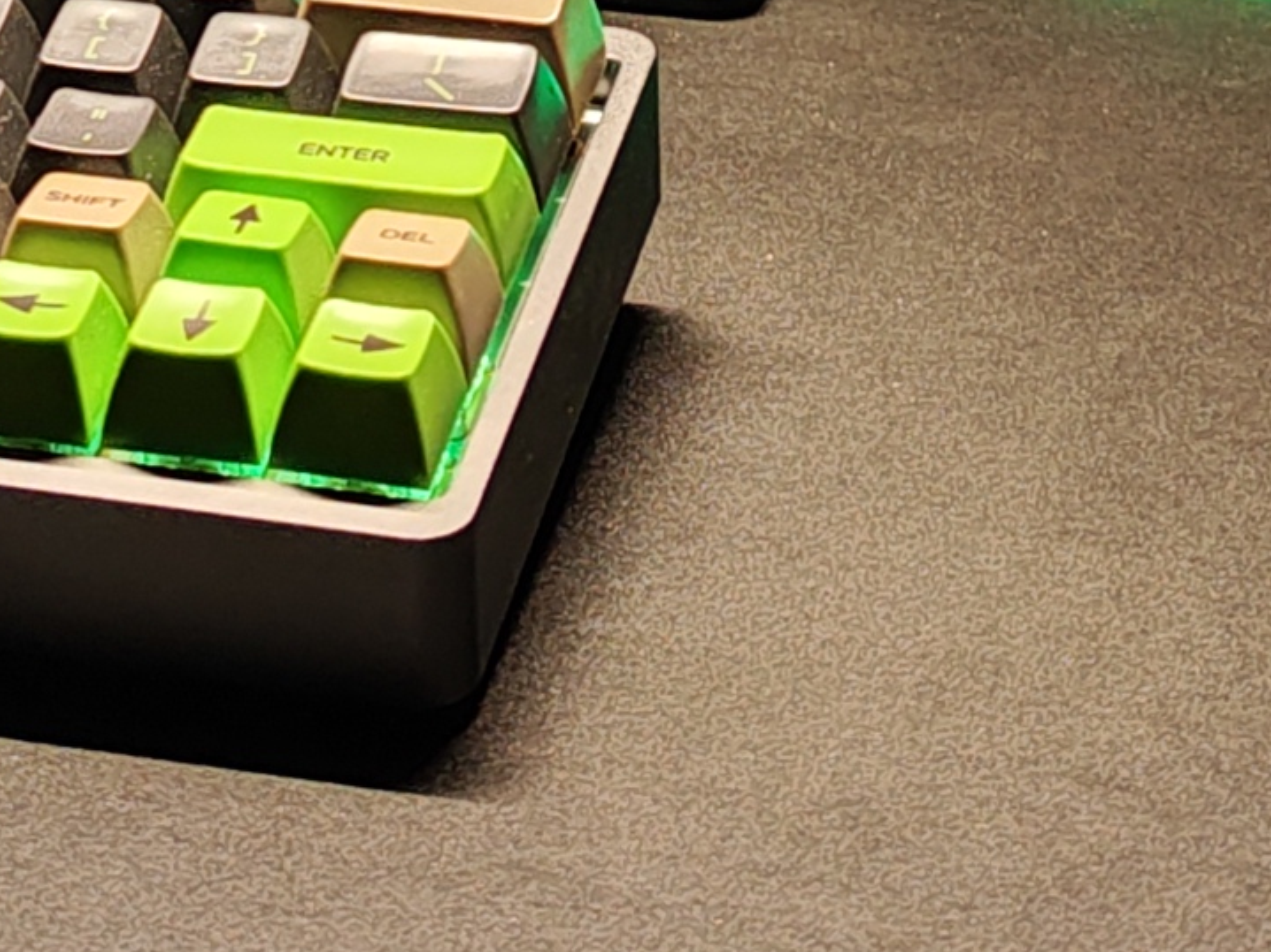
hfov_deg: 14.3
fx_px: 5029
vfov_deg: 9.3
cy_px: -1601
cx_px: 260
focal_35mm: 137
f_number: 1.9
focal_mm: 6.92
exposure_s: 1/27.2
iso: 731
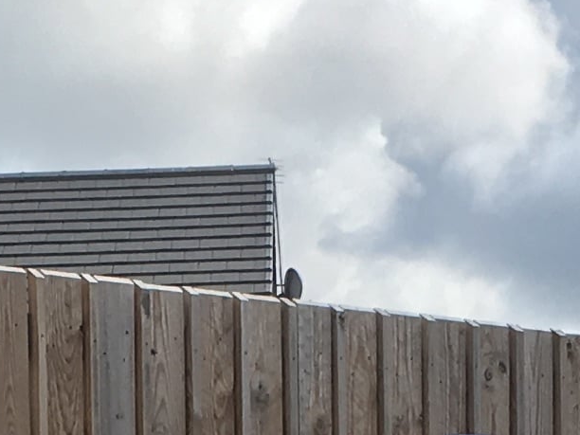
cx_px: 171
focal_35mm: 191
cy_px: 1080
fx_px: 3200
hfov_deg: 10.3
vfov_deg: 7.3
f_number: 2.2
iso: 25
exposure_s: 1/1479
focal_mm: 4.15
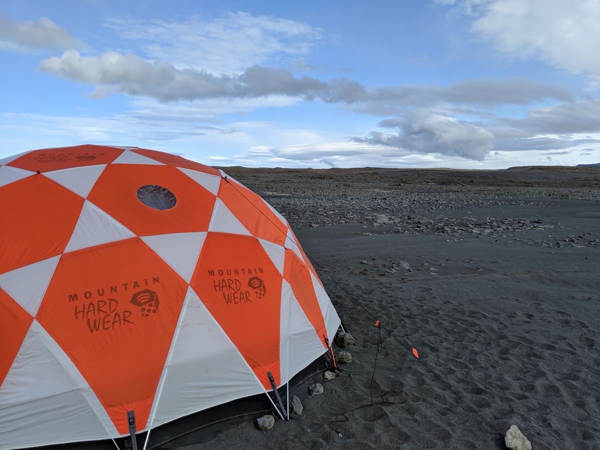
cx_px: 300
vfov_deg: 51.4
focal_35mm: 27
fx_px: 468
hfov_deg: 65.3
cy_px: 225
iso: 69
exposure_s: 1/2933
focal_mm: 4.44
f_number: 1.8
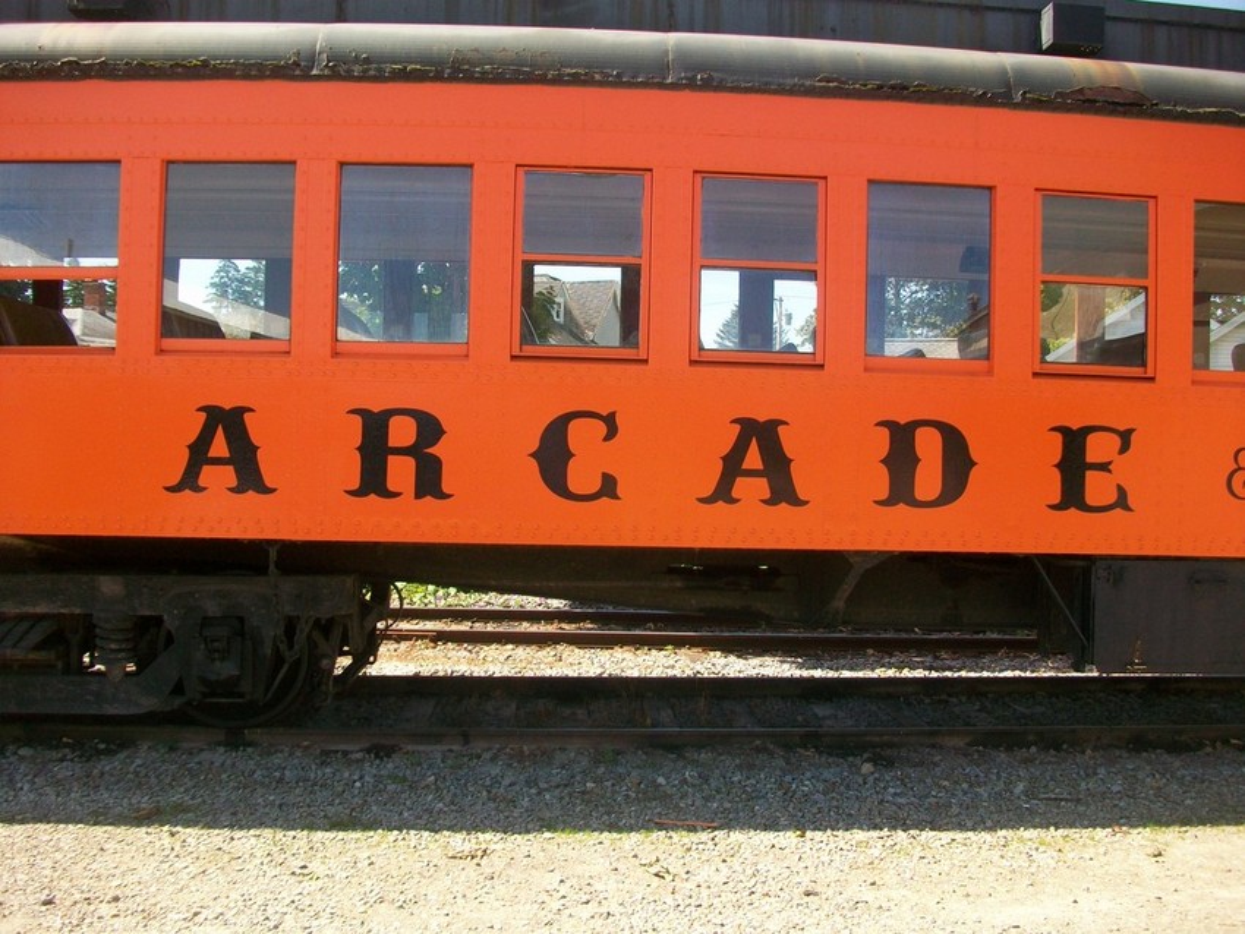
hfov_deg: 56.8
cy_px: 467
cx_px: 622
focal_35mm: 32
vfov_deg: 44.2
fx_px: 1151
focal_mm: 5.7
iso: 64
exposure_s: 1/400
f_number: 2.8
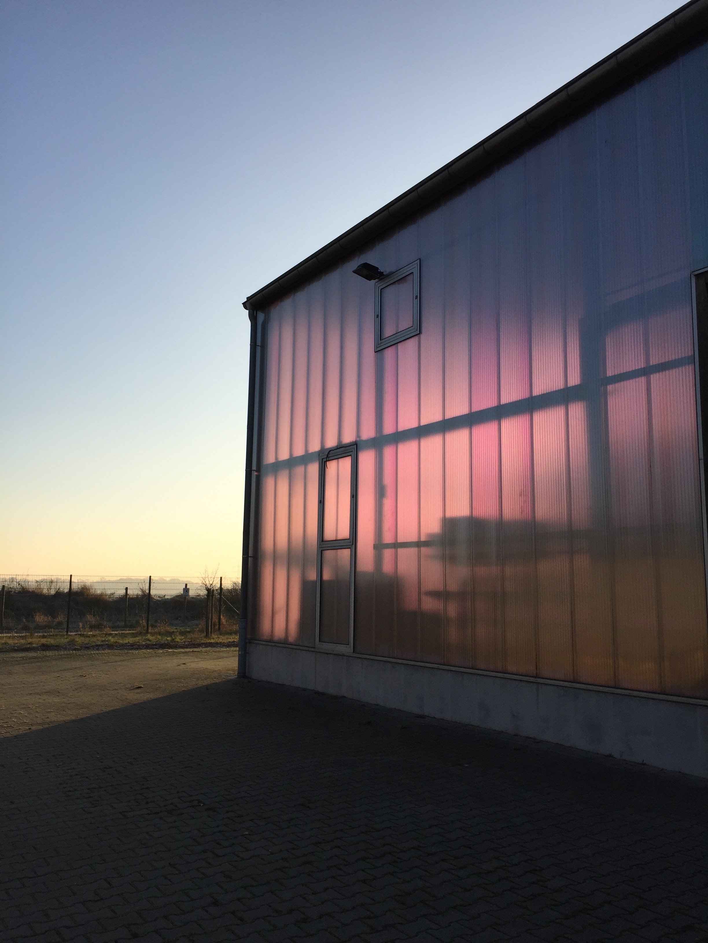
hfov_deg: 48.2
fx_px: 791
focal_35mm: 29
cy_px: 472
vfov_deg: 61.7
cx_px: 354
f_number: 2.2
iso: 32
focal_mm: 4.15
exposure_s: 1/1522
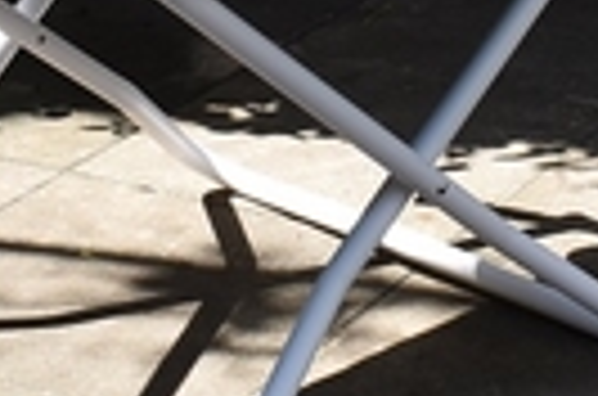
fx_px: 3037
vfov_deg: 7.4
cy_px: -148
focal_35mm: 183
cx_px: 463
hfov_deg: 11.2
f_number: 8
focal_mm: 27
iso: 640
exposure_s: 1/640
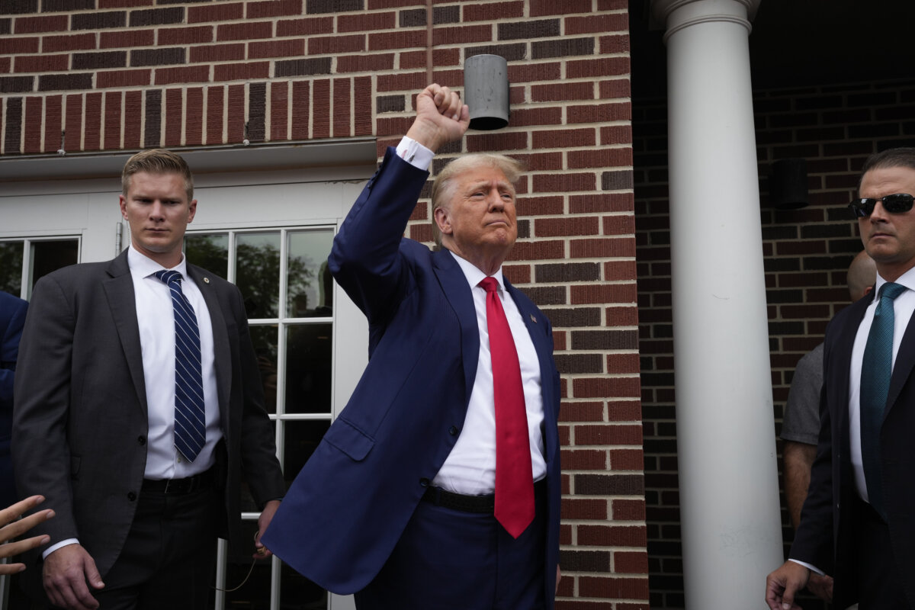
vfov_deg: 38.9
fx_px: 864
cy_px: 305
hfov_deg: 55.8
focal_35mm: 34
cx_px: 458
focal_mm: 34
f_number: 5.6
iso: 400
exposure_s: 1/640
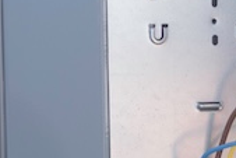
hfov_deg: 5.8
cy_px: 339
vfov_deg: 3.8
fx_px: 2329
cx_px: 334
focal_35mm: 355
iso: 100
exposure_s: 1/1000
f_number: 4
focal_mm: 50
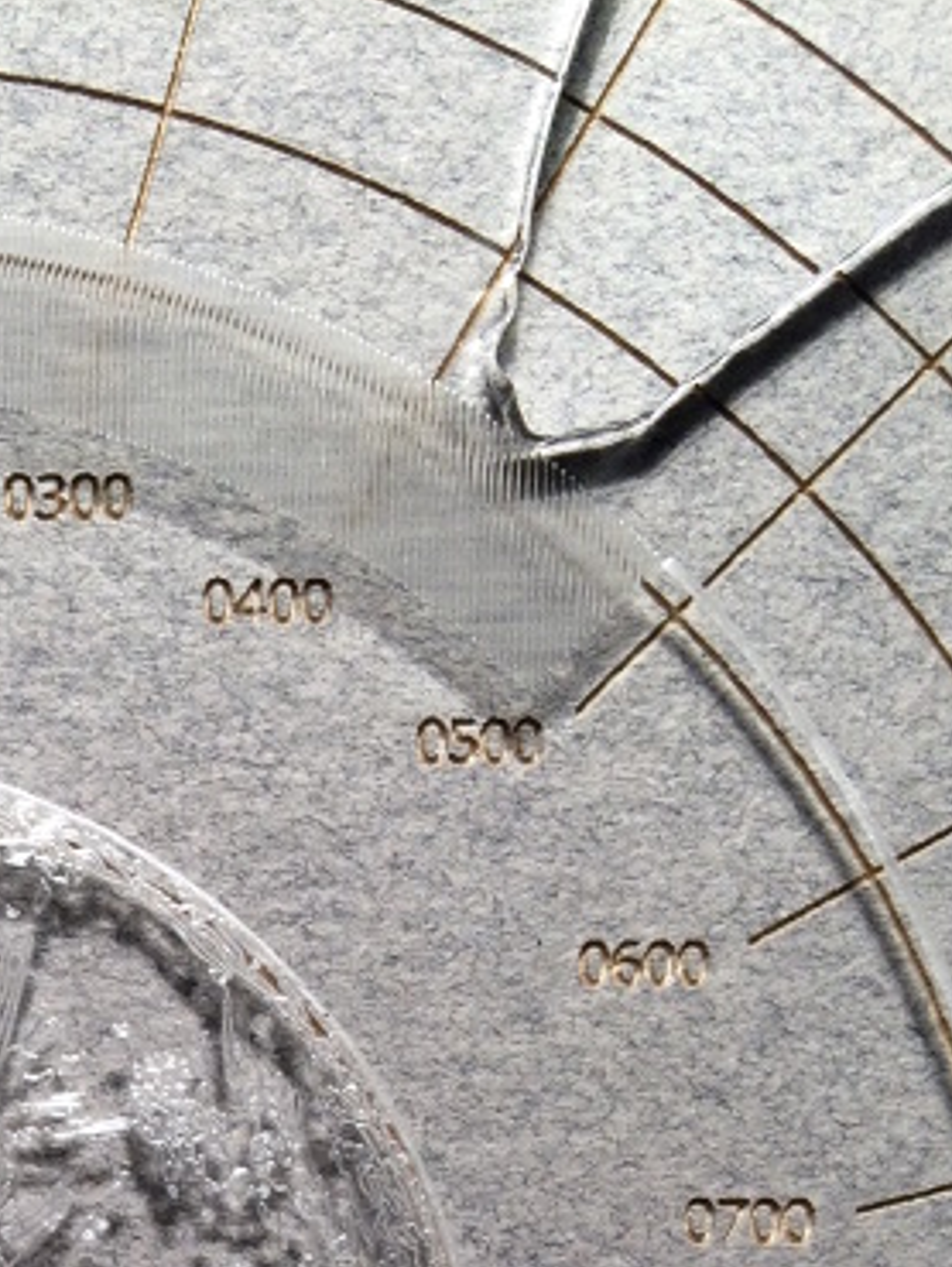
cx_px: -164
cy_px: 1508
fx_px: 2564
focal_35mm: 70
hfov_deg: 19.9
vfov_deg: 25.1
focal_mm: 4.15
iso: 40
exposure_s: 1/60
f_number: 2.2
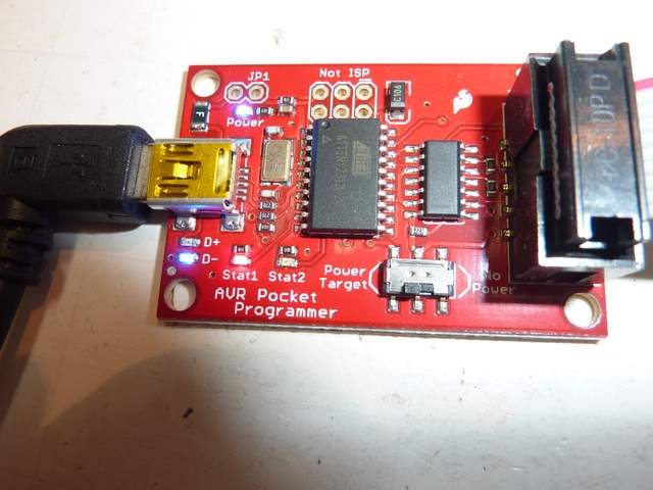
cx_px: 326
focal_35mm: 25
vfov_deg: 54.9
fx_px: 472
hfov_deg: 69.4
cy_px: 245
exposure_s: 1/30
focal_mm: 4.1
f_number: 4
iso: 100
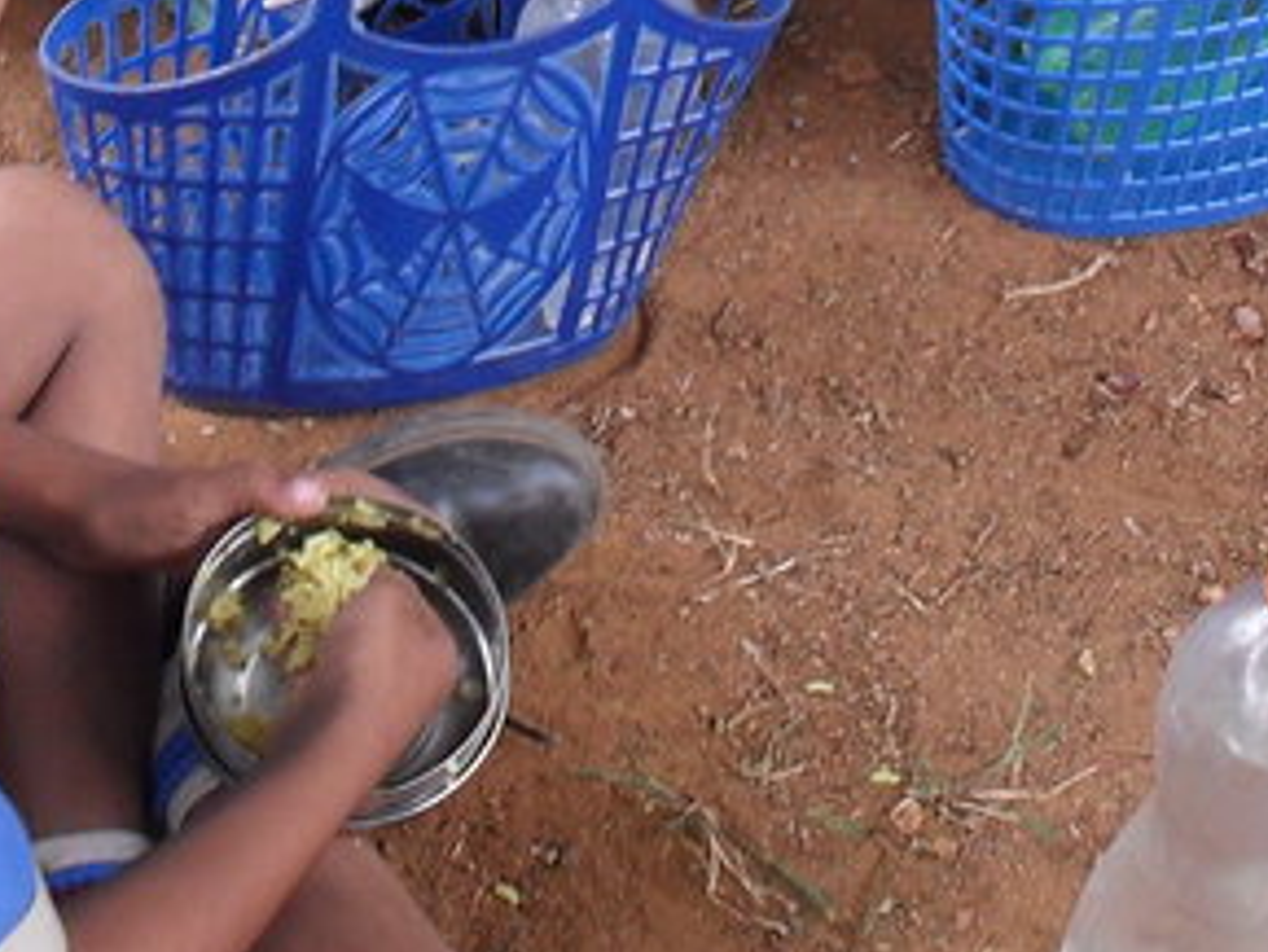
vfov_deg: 11.7
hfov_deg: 15.9
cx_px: 790
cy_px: -224
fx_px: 4544
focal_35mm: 124
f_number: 3.2
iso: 100
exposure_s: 1/90
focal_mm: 6.3
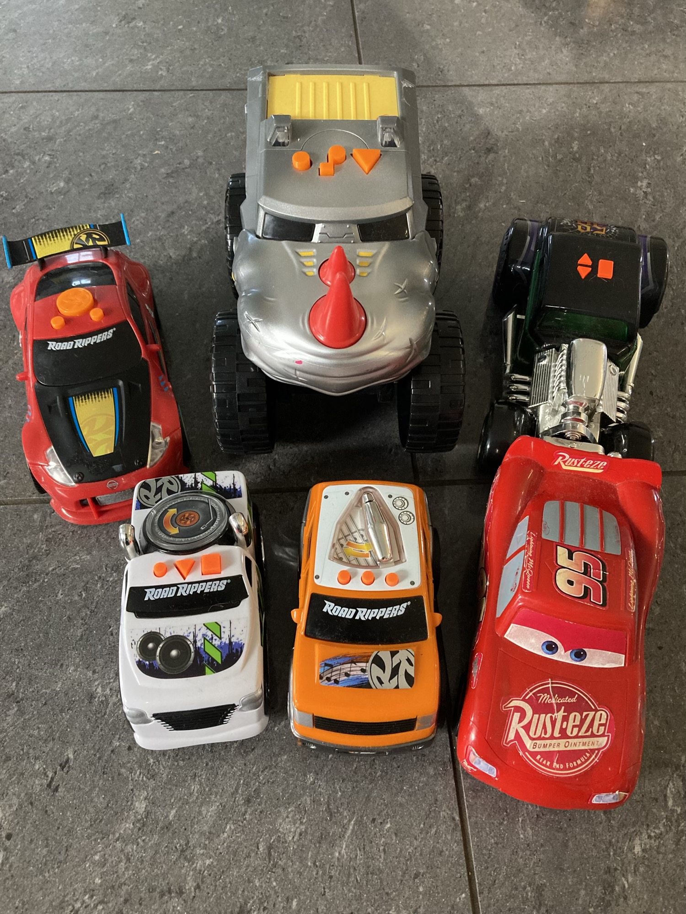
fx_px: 740
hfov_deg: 49.7
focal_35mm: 28
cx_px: 343
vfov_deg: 63.4
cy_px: 457
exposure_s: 1/33
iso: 320
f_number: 1.8
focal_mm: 3.99
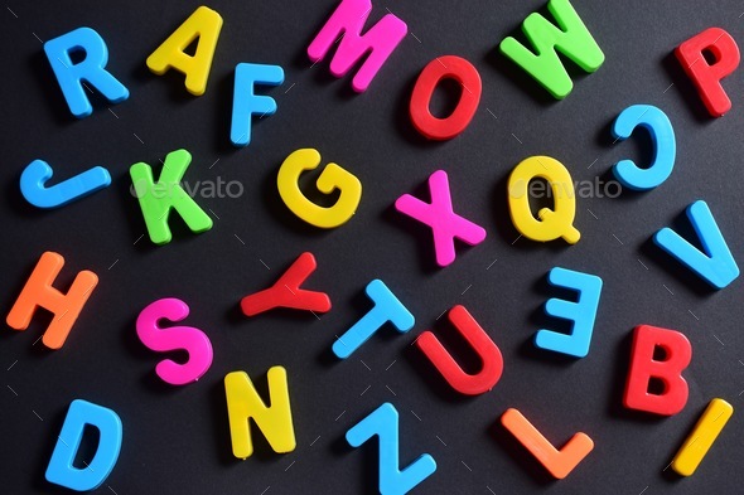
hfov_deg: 33.4
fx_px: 1240
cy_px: 248
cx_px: 372
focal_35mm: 60
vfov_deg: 22.6
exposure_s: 2.5
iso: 100
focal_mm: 40
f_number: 2.8
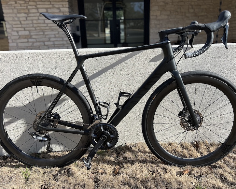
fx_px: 196
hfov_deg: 62.2
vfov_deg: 51.5
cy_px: 97
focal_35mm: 28
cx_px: 122
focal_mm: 5.7
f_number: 1.5
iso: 50
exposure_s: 1/2513
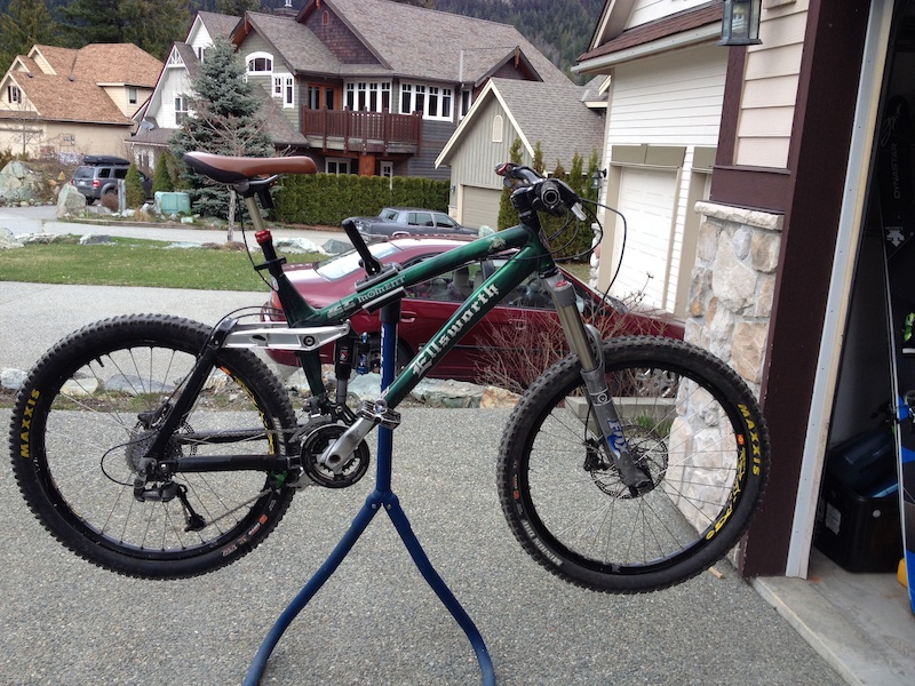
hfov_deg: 52.6
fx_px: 925
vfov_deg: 40.7
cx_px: 458
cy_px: 343
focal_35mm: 35
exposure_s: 1/317
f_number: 2.4
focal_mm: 4.28
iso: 50
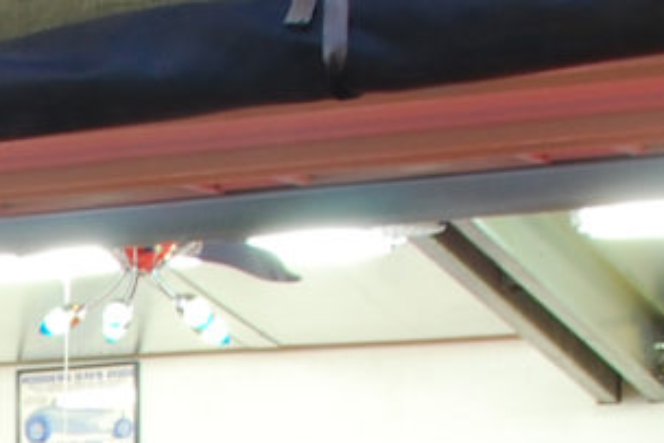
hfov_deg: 10.8
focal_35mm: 182
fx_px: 3358
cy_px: 990
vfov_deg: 7.2
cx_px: -387
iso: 100
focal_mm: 18
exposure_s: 1.6
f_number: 10
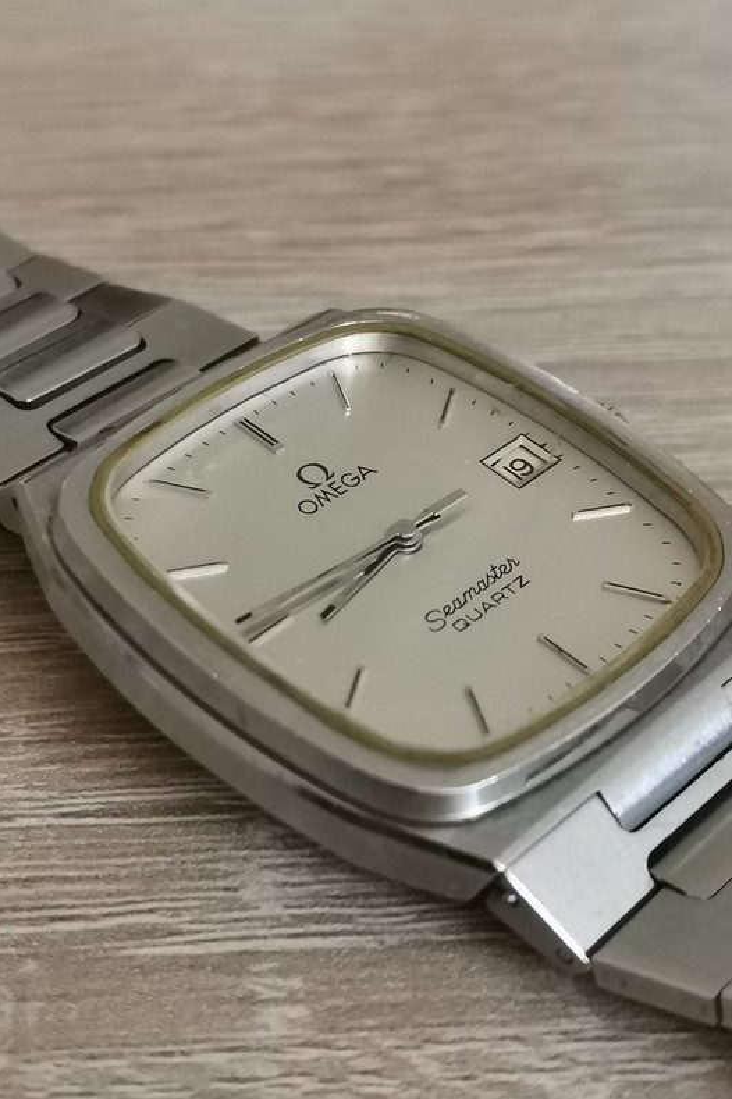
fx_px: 1801
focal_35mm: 59
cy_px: 555
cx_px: 348
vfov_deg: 33.9
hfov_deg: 23.0
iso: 500
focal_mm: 4.75
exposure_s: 1/33.3
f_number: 1.8
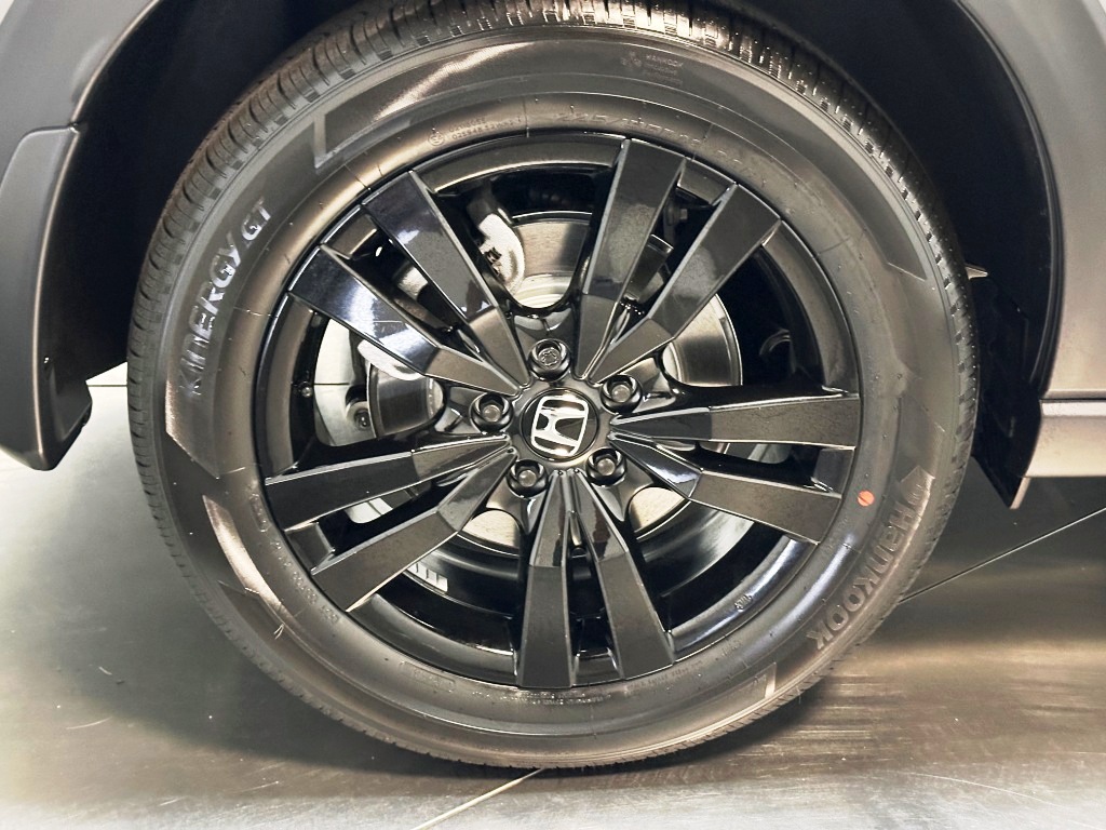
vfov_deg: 30.3
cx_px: 553
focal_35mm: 48
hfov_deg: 39.7
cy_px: 415
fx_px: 1534
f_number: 1.78
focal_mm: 6.86
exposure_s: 1/24
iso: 640
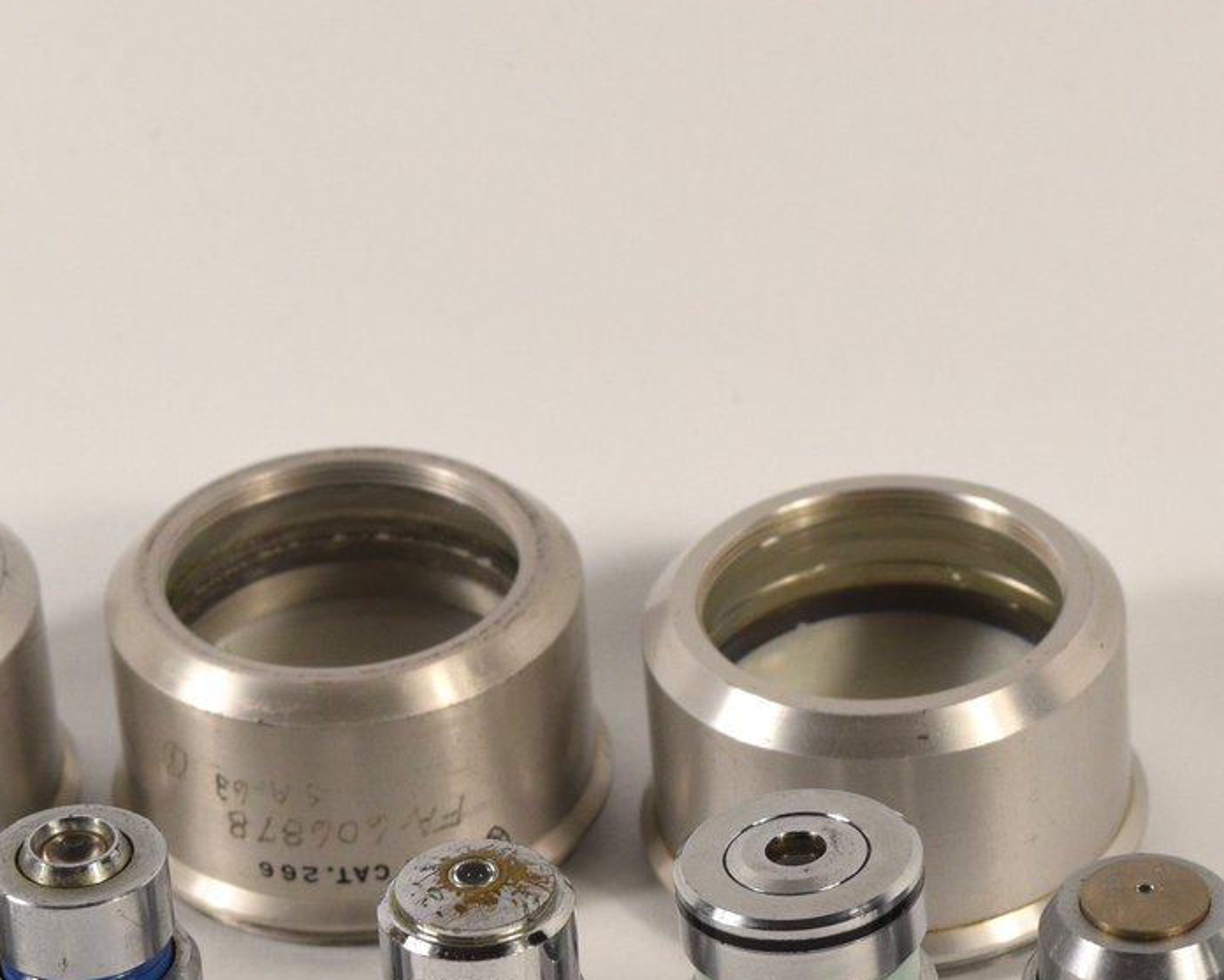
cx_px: 700
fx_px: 6739
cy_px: 925
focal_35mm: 186
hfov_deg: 10.4
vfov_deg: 8.3
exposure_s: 1/160
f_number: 8
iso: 400
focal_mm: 46
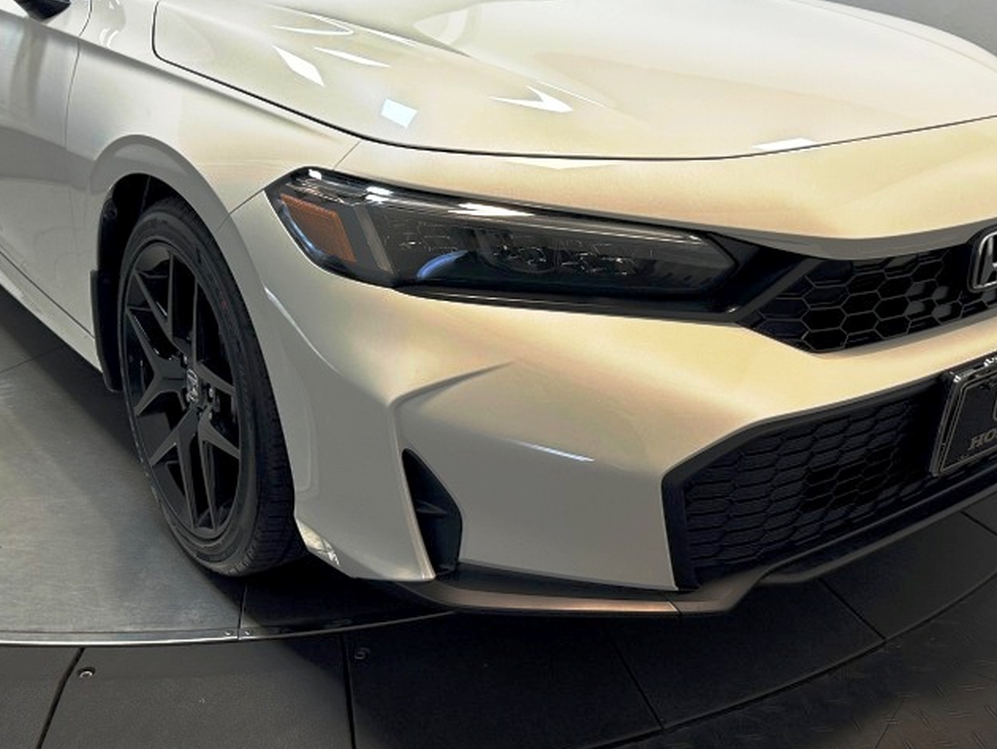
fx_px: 1124
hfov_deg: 47.8
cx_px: 497
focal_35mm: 39
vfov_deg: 36.1
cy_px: 200
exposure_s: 1/60
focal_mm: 6.86
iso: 160
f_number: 1.78
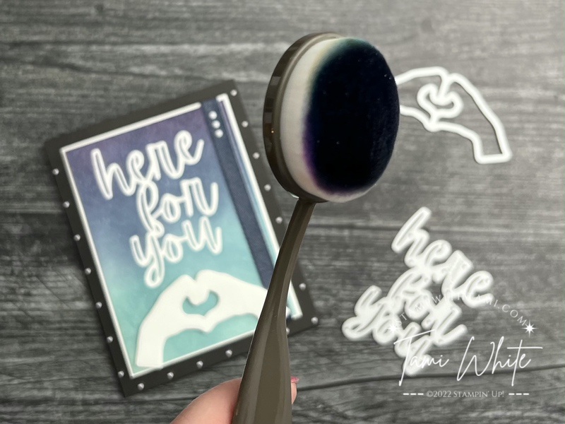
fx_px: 424
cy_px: 212
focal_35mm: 26
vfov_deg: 53.1
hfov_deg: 67.3
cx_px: 282
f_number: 1.5
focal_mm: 5.7
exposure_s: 1/60
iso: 100
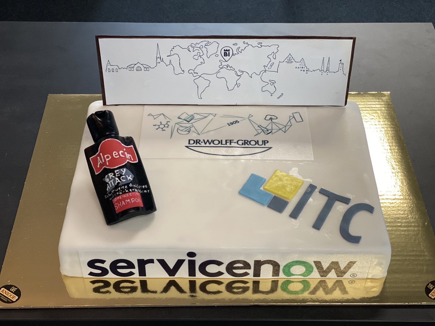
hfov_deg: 36.8
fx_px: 653
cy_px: 163
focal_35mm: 52
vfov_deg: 28.0
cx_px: 218
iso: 160
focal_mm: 6
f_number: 2
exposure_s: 1/100
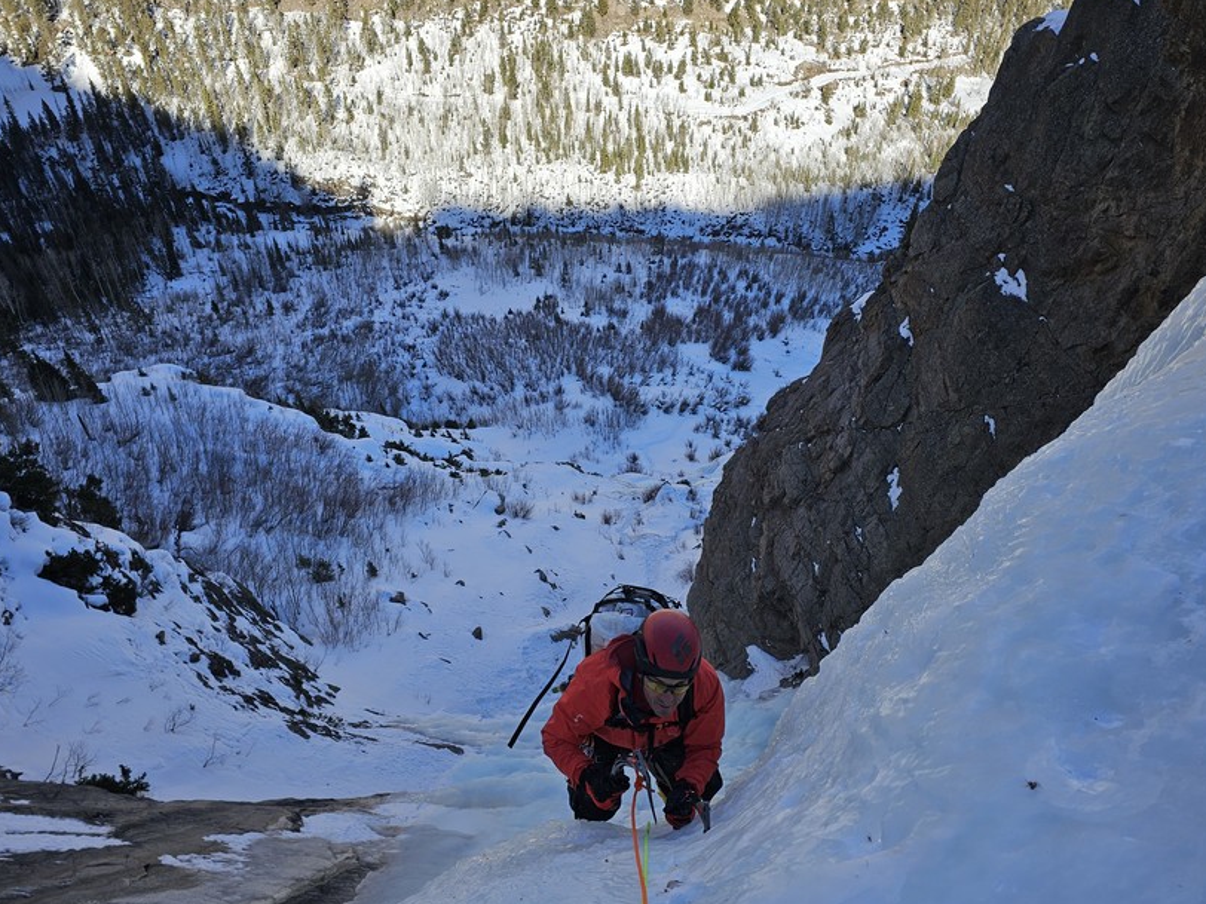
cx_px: 633
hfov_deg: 61.6
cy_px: 459
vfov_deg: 48.2
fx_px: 1010
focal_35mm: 29
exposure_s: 1/624
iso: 10
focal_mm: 6.3
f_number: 1.7
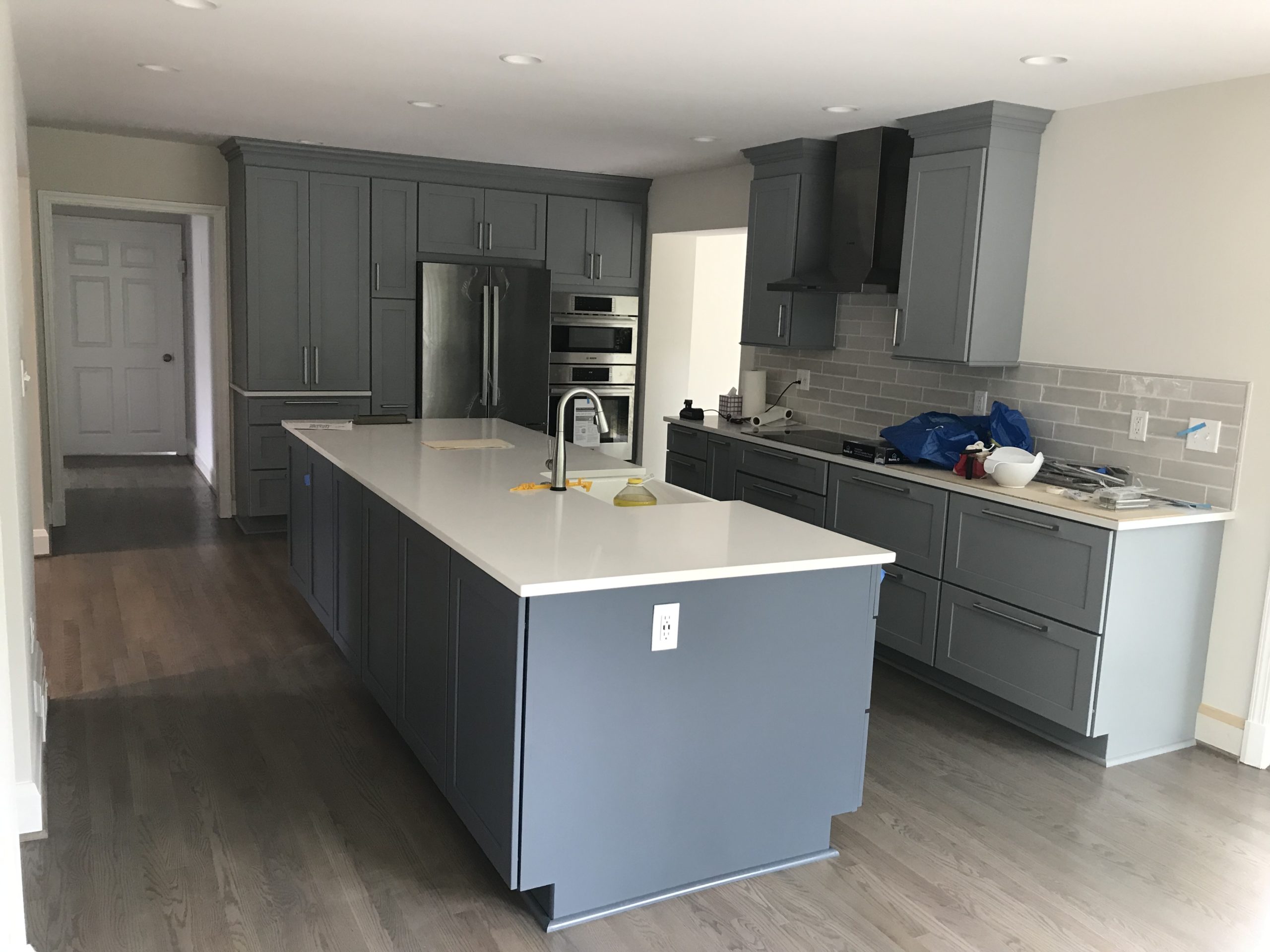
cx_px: 635
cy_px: 476
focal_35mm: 28
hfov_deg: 63.4
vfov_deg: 49.7
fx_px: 1027
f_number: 1.8
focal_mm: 3.99
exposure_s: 1/20
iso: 40
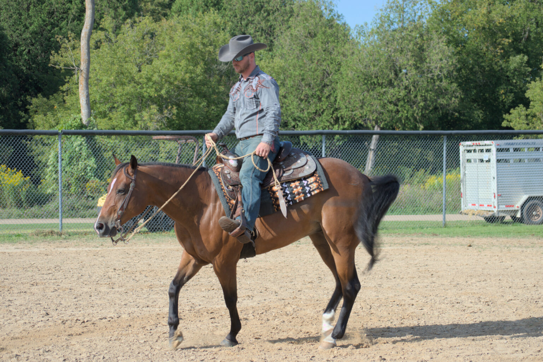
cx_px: 272
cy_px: 181
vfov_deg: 14.7
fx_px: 1402
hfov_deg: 21.9
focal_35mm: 93
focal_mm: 62
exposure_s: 1/200
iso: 100
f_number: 7.1
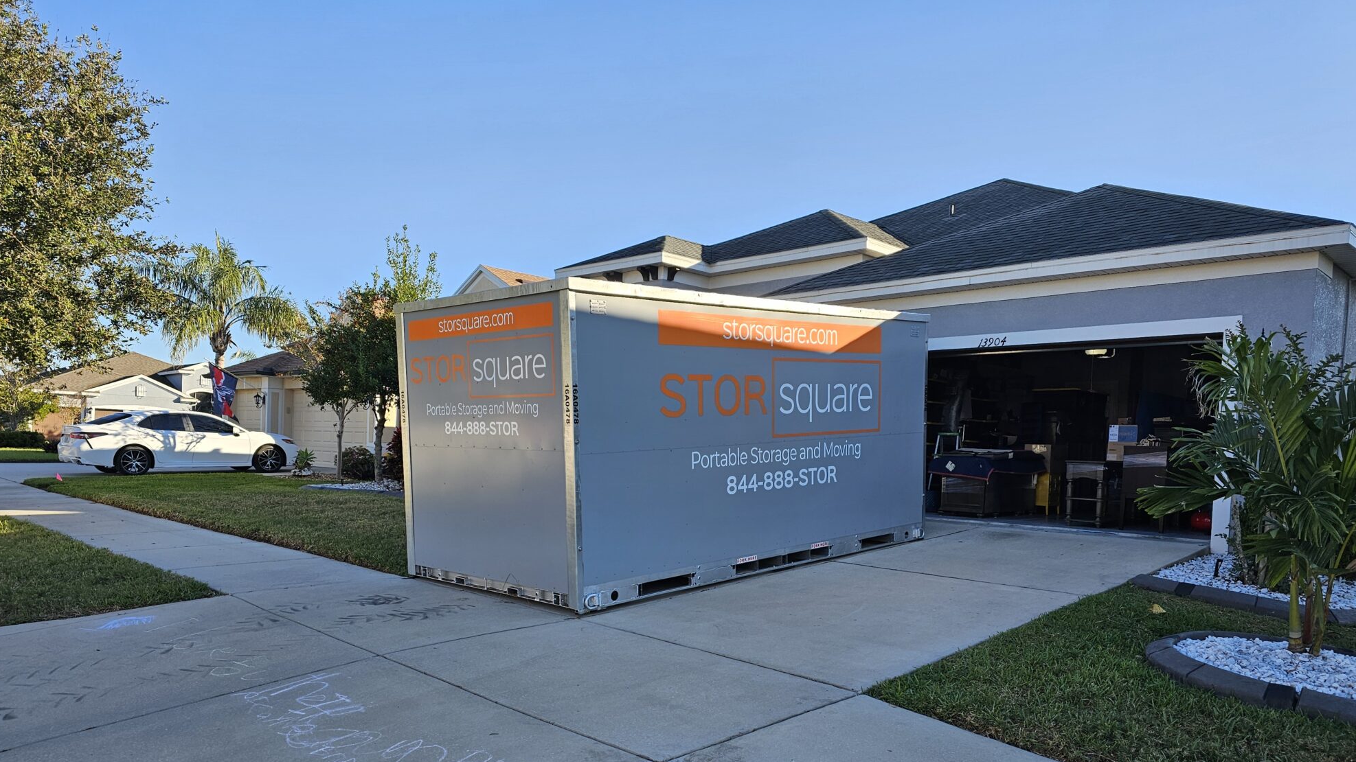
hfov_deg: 71.9
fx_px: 935
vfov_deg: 44.0
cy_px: 483
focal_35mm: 26
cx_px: 675
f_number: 1.7
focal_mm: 6.3
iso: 20
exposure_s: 1/455
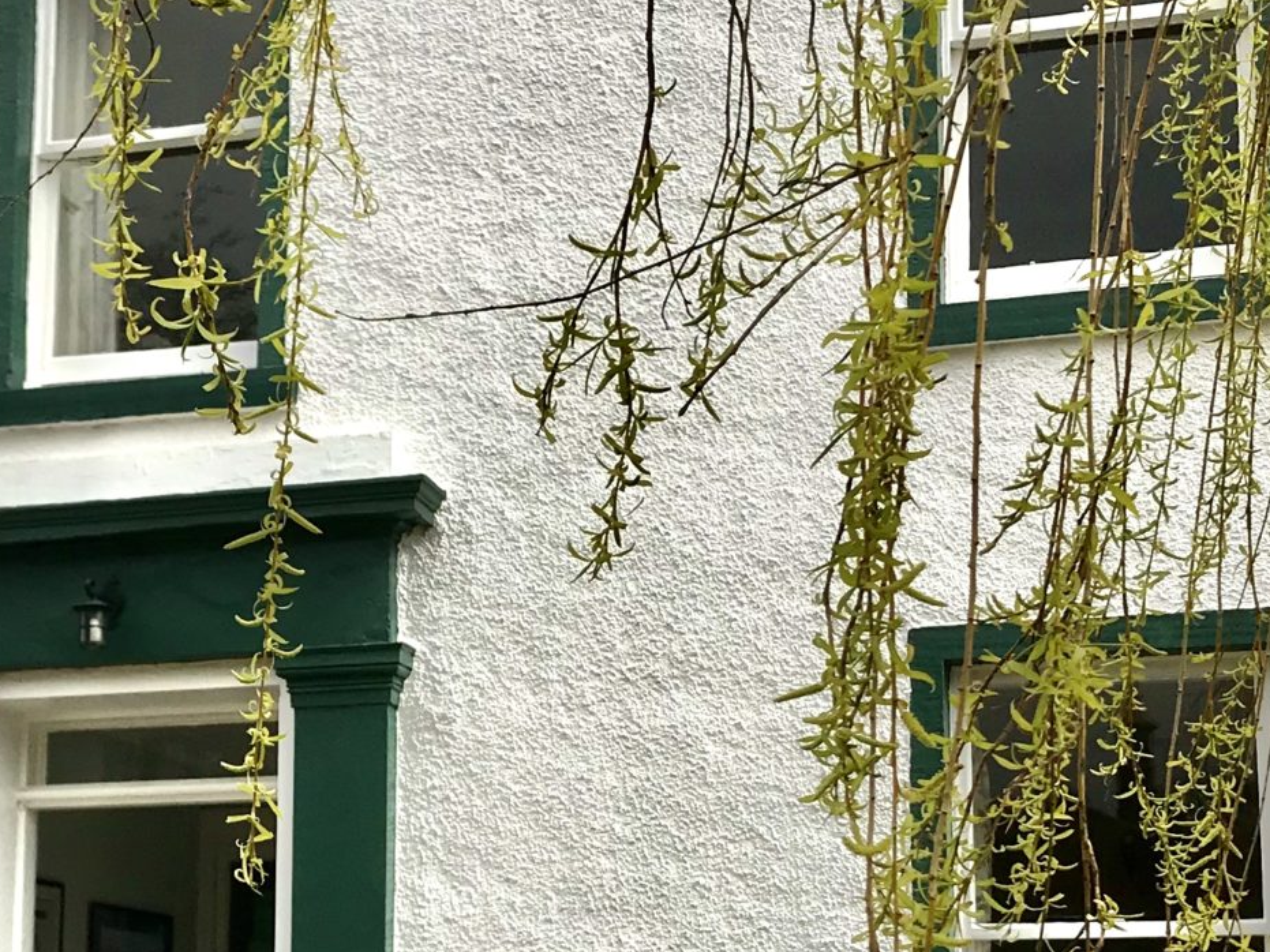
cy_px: 739
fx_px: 2825
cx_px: 383
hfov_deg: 25.2
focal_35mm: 77
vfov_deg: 19.0
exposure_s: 1/2519
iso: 20
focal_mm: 3.99
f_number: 1.8
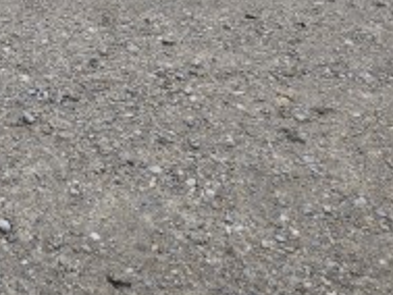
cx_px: -123
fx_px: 886
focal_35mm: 78
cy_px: -179
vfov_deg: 16.7
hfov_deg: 22.3
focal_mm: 5.4
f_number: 1.8
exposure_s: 1/338
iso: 25
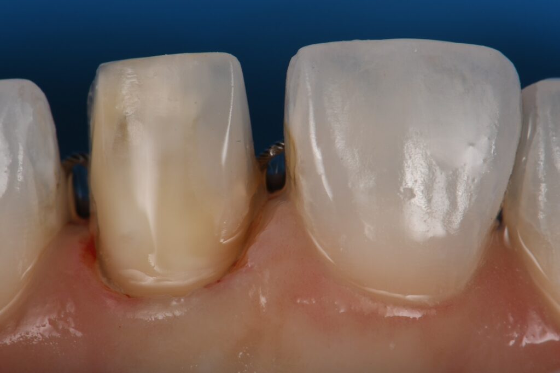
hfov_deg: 13.1
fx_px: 2441
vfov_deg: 8.7
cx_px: 280
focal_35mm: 157
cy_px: 186
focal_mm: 105
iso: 200
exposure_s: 1/160
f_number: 32
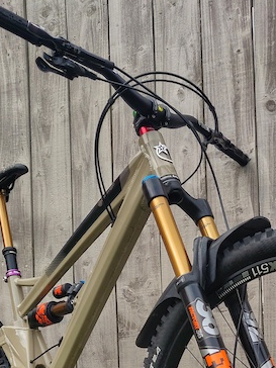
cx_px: 194
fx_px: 585
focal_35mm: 55
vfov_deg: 32.0
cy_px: 374
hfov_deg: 26.3
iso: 100
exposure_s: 1/214
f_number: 1.7
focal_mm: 4.25
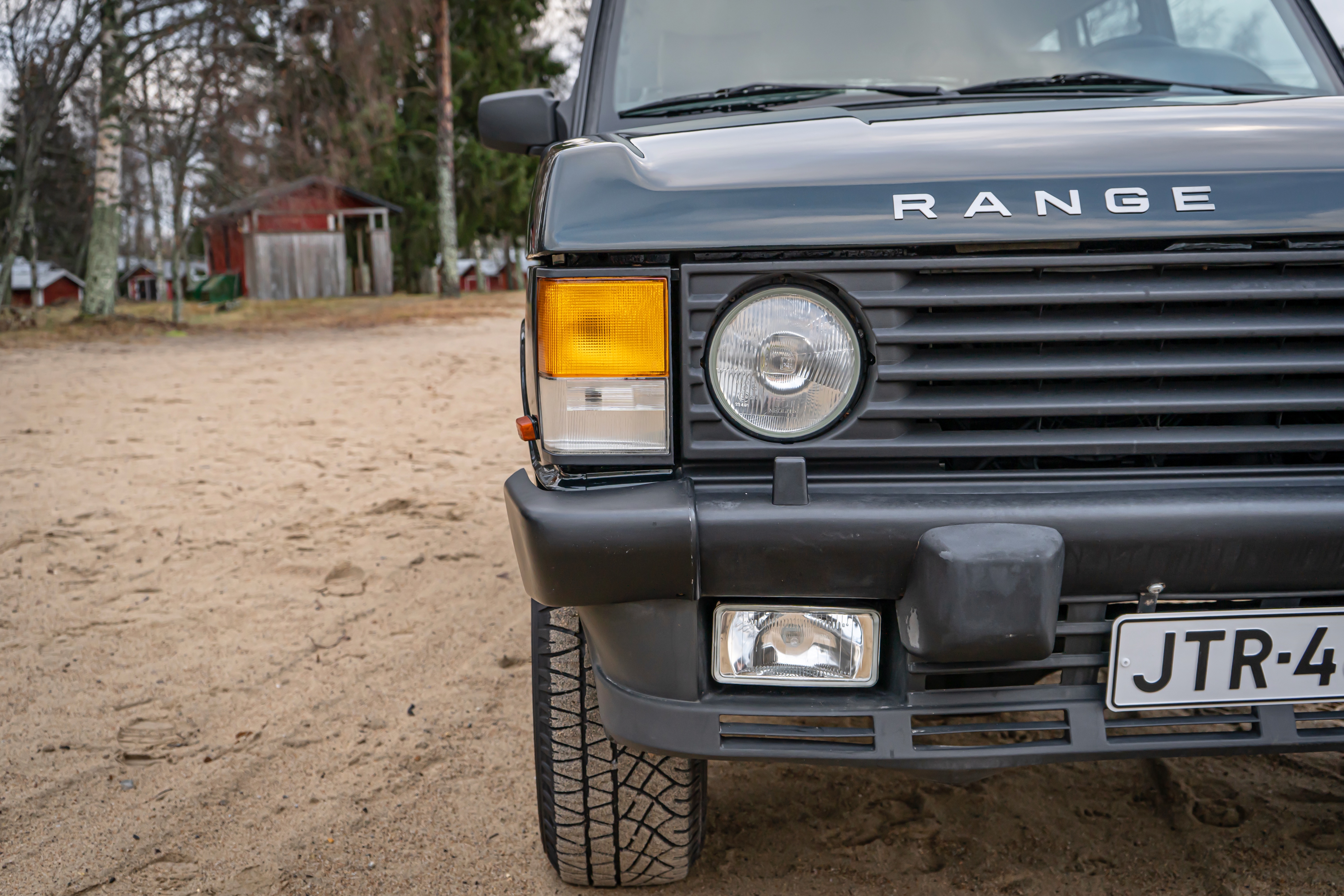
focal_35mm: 37
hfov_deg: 51.9
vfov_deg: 35.9
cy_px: 448
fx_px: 1381
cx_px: 672
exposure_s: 1/200
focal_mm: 37
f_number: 5.6
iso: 500
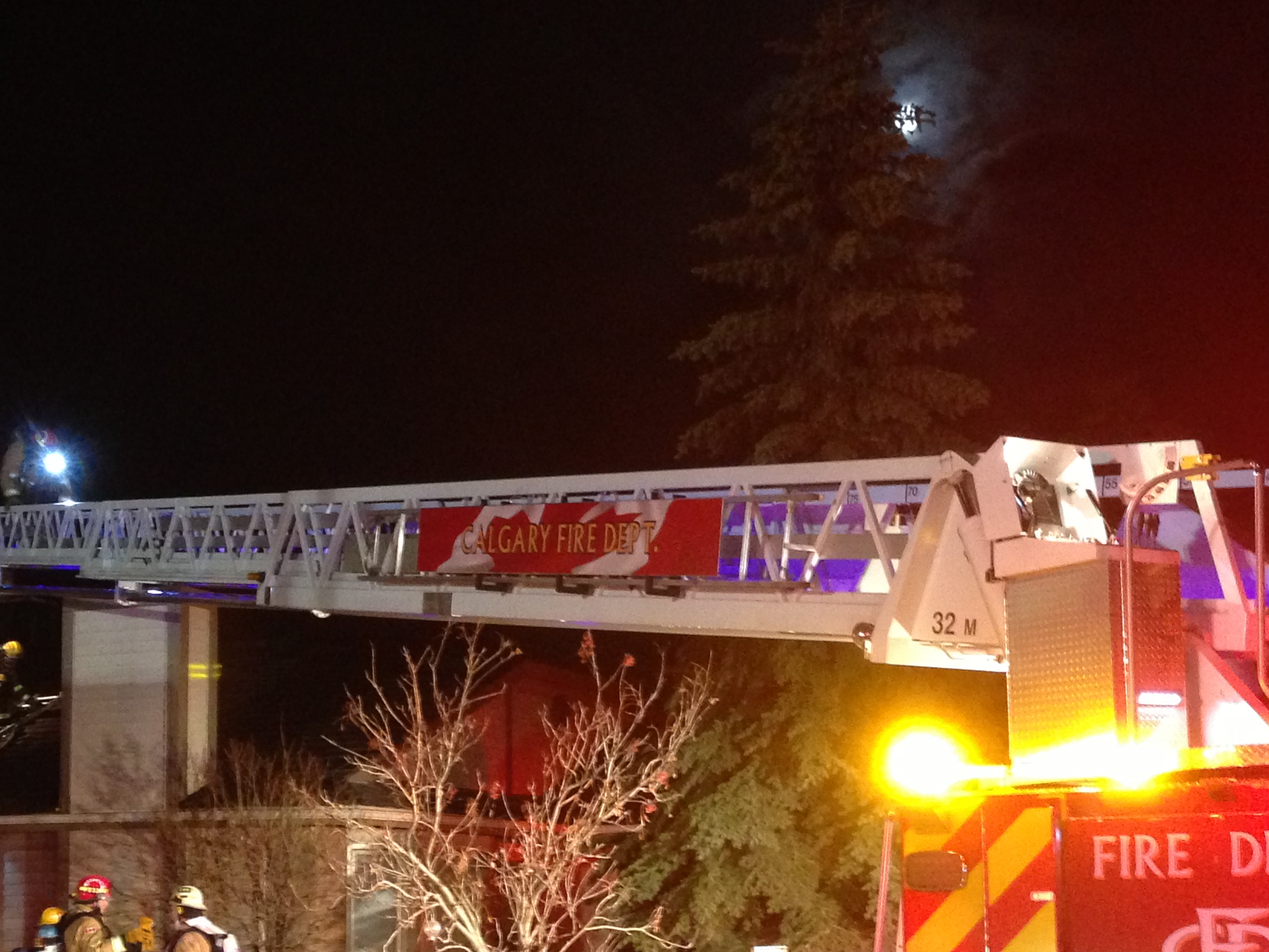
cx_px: 646
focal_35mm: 65
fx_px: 2383
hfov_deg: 29.8
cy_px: 736
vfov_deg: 22.3
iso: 400
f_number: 2.4
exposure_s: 1/17
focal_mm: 4.13
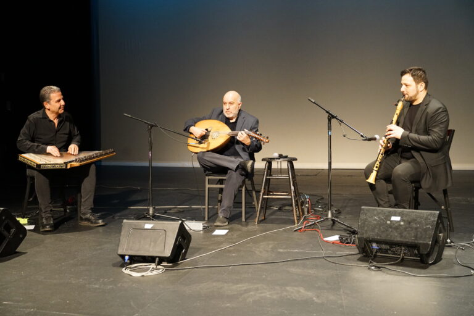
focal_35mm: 42
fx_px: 553
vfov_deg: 31.9
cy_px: 158
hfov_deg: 46.4
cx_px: 237
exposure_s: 1/160
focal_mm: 42
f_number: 4
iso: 6400
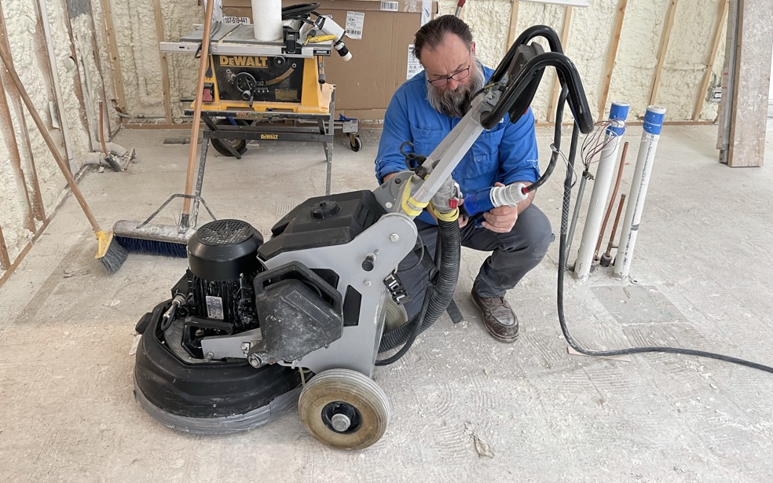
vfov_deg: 44.3
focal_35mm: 28
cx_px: 381
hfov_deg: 66.5
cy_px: 191
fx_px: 590
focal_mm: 5.1
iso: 100
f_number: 1.6
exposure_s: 1/60
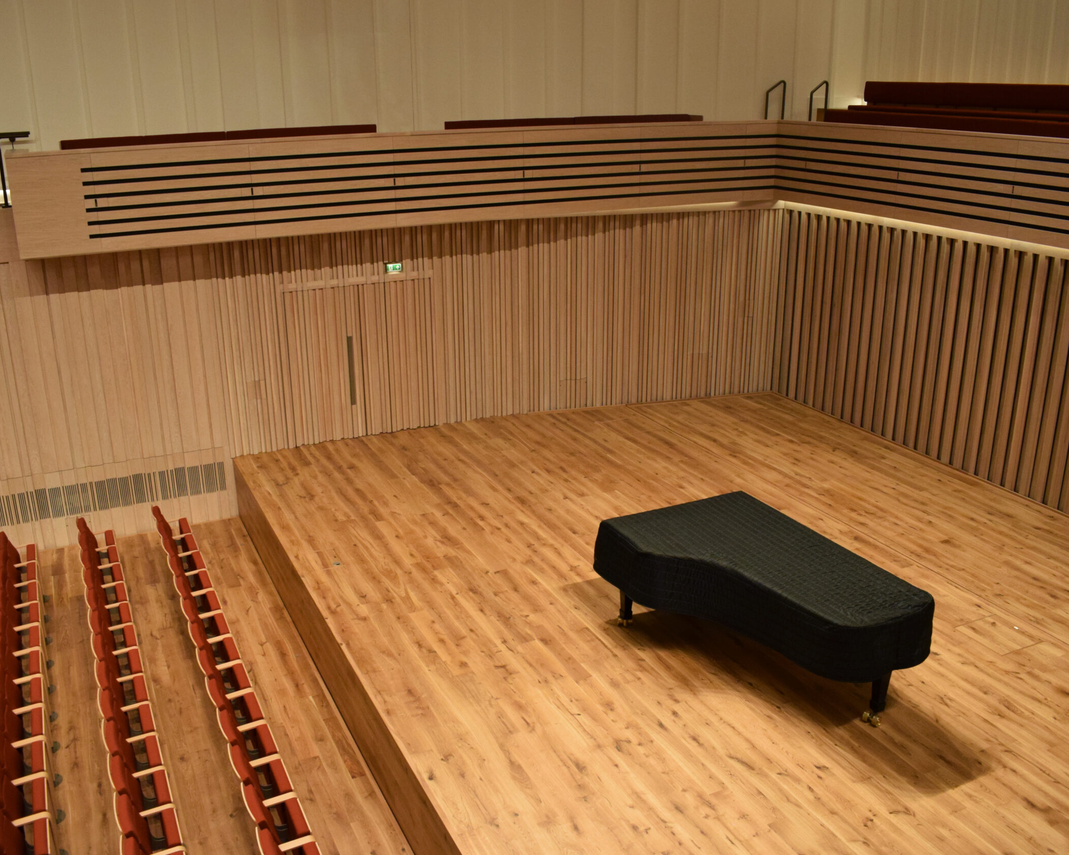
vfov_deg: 47.1
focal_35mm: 31
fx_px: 981
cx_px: 485
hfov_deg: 57.1
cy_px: 425
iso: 1600
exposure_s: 1/125
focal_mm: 18
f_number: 5.6
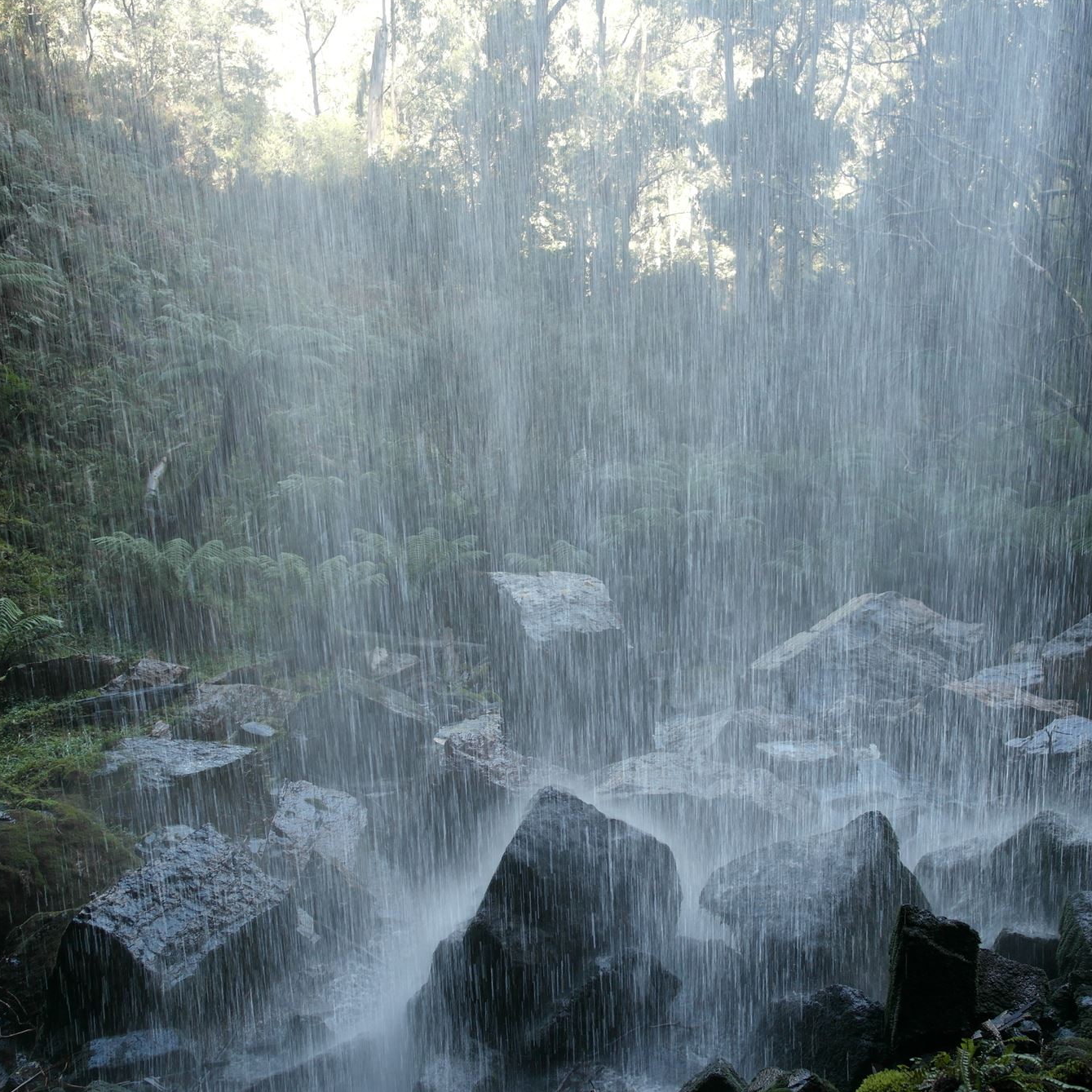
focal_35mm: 39
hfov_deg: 42.8
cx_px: 596
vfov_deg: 42.8
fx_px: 1392
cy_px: 554
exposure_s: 1/80
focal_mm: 20
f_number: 3.5
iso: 200
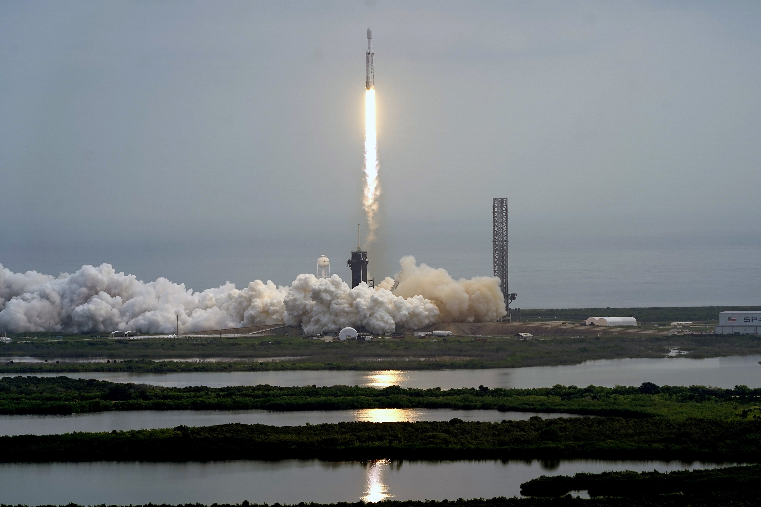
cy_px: 254
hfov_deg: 10.7
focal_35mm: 192
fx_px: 4058
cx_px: 380
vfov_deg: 7.2
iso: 250
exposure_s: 1/1250
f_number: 7.1
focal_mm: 192
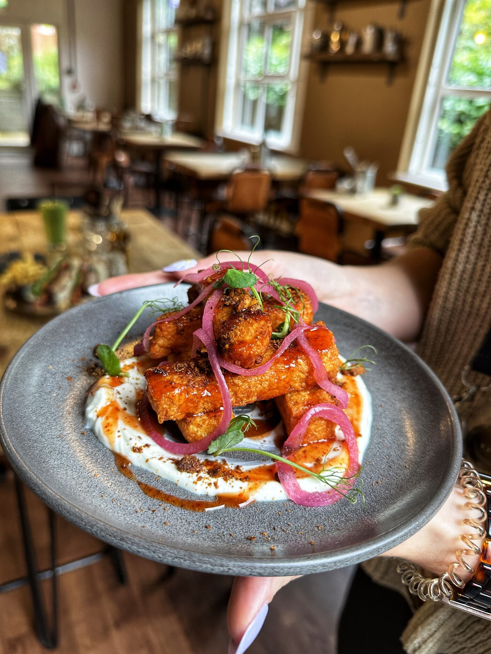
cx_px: 246
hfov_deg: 56.8
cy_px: 327
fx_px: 454
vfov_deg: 71.6
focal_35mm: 24
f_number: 1.78
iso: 200
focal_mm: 6.86
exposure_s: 1/100
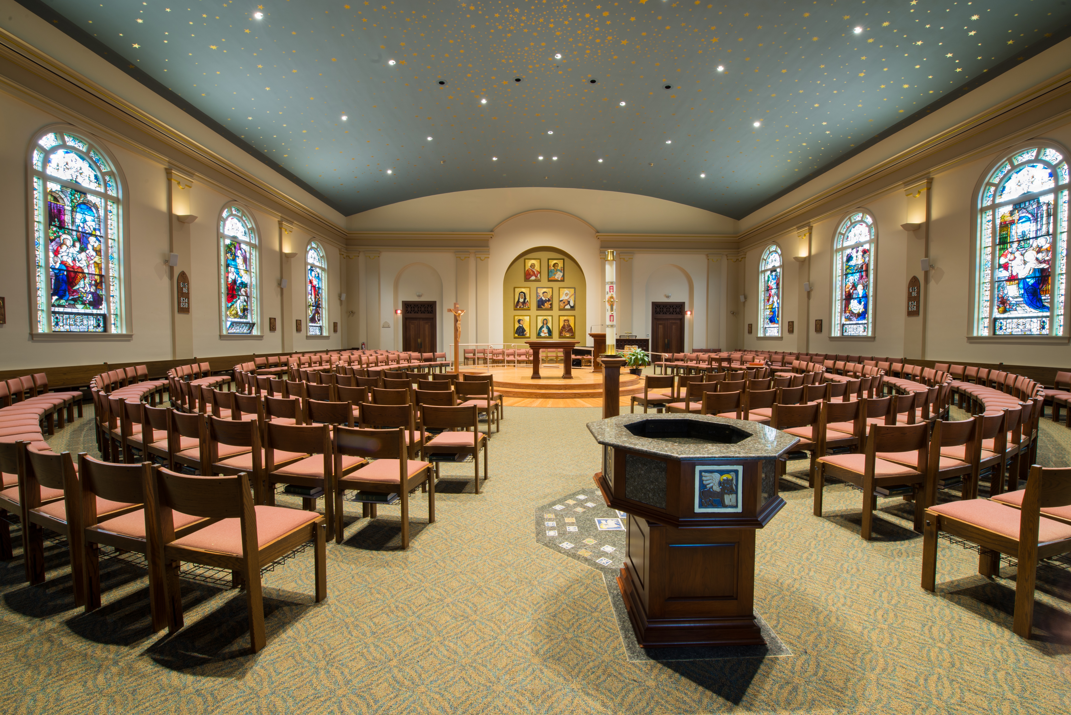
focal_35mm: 14
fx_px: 417
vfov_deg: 81.3
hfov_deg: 104.2
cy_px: 358
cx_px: 536
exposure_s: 6
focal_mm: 14
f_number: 16
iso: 100
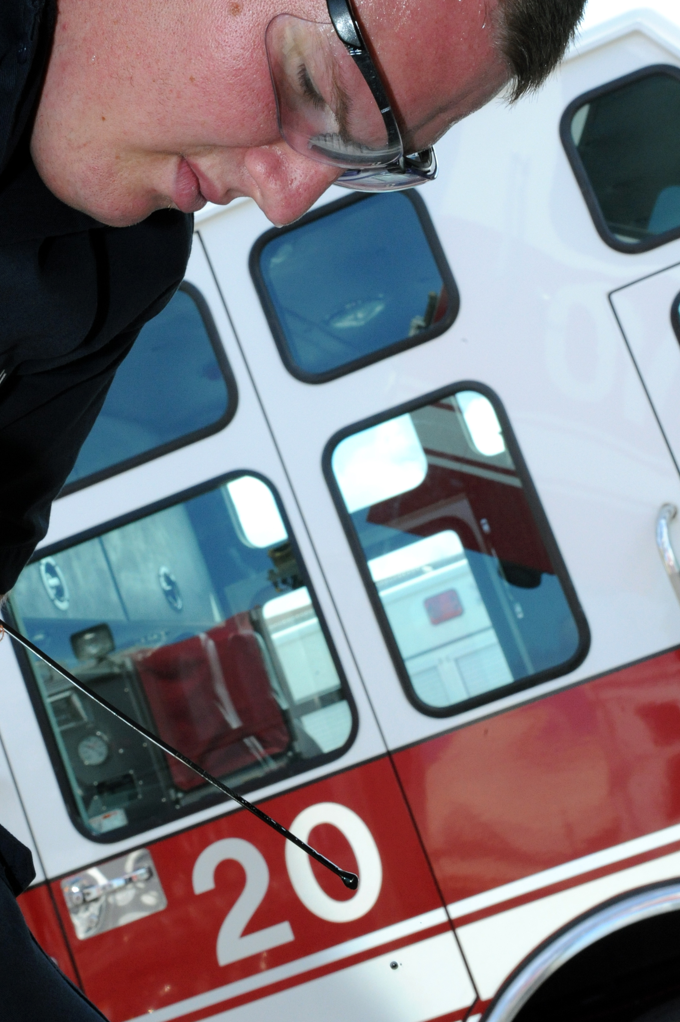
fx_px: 2298
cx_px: 226
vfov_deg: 25.0
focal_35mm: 81
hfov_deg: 16.8
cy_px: 401
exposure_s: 1/250
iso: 2500
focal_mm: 56
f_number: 22
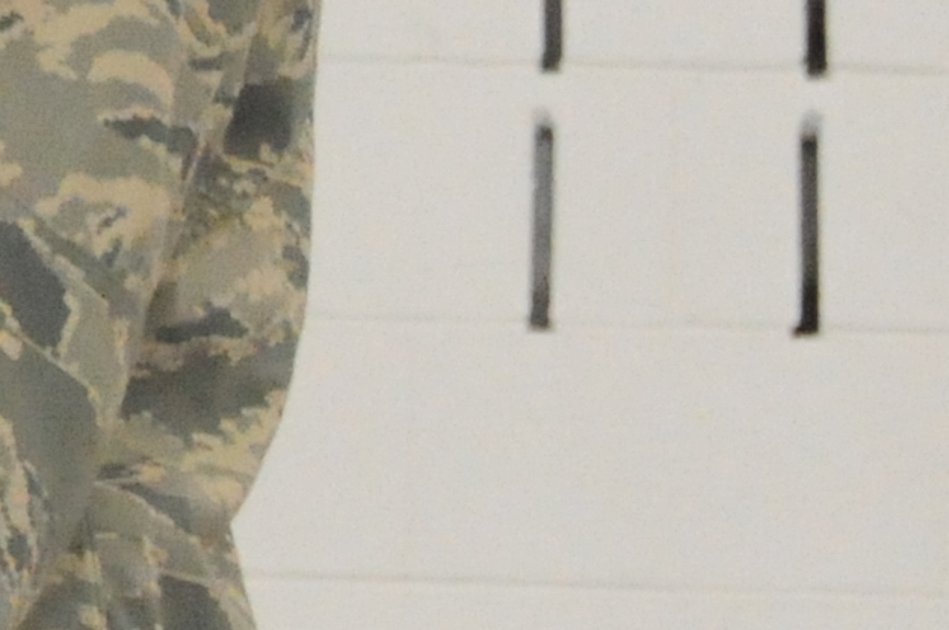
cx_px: -931
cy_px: -286
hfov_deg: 4.7
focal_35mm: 430
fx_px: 11321
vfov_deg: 3.2
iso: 3200
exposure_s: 1/125
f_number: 6.3
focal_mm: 42
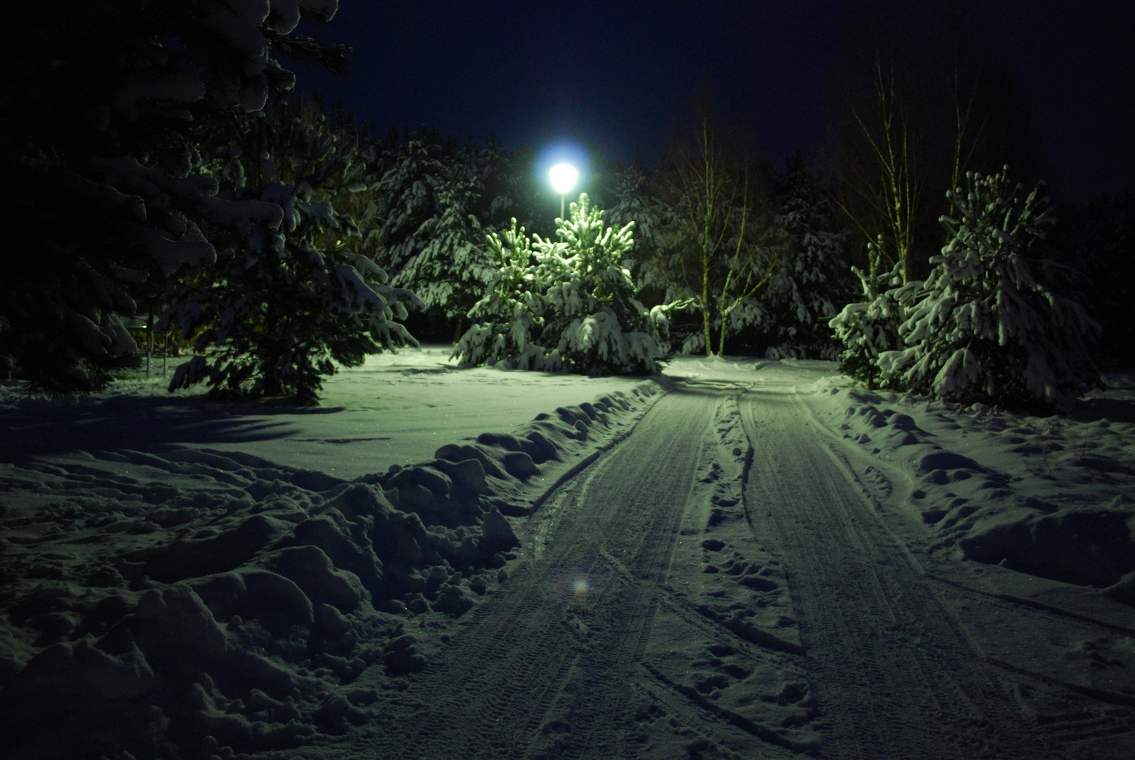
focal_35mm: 27
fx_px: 852
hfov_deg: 67.3
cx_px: 568
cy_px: 380
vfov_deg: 48.1
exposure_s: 1
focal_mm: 18
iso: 800
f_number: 3.5
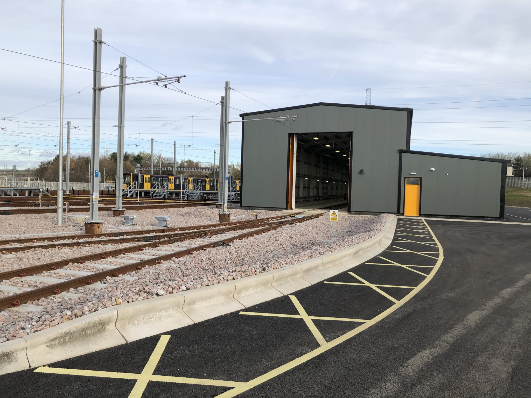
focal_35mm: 28
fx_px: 430
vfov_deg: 49.7
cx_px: 266
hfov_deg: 63.4
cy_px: 199
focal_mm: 3.99
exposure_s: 1/1000
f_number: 1.8
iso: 20
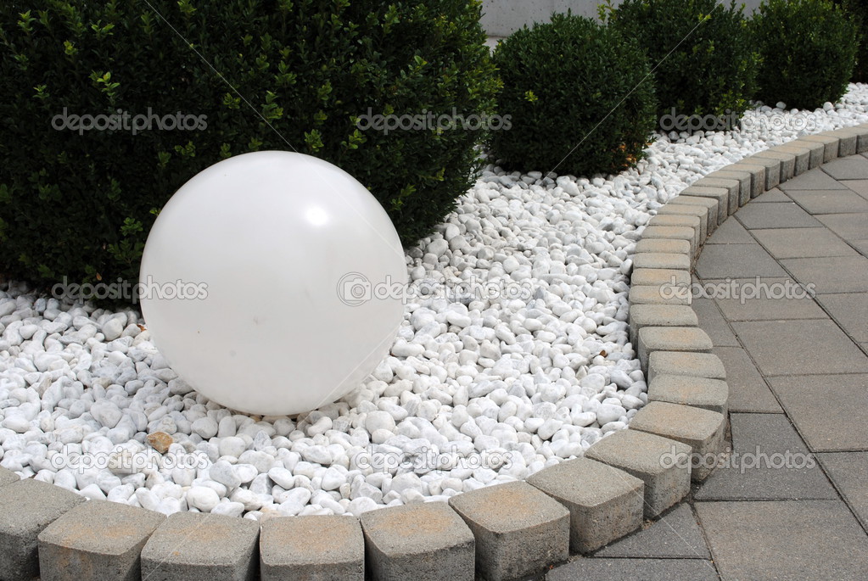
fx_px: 1159
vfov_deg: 28.2
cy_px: 290
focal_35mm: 48
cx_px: 434
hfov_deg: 41.1
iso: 100
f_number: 11
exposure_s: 1/160
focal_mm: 32
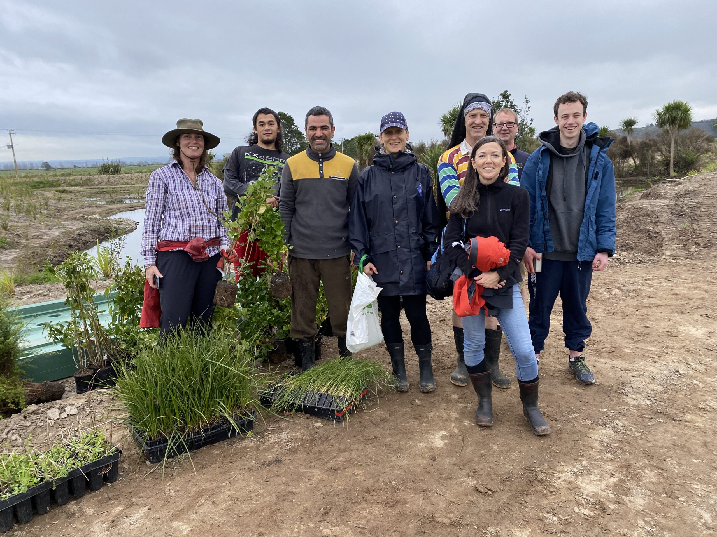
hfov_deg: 67.3
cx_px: 358
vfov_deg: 53.1
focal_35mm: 26
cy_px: 268
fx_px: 539
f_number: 1.8
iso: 125
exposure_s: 1/121
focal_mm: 4.25
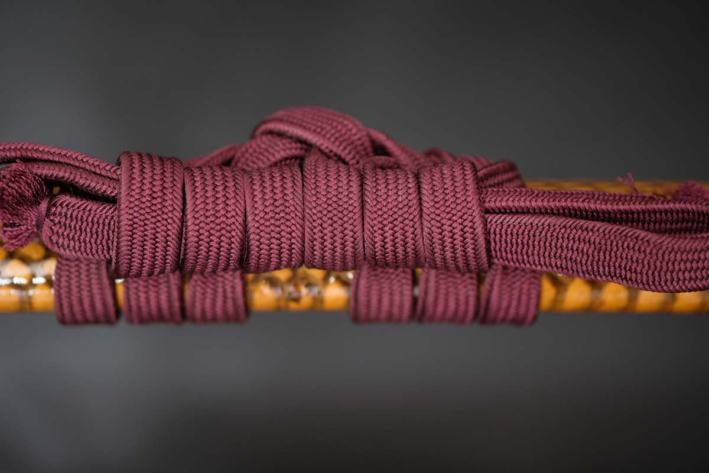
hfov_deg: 22.6
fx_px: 1772
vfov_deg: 15.2
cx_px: 354
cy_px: 236
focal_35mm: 90
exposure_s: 1/8
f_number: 2.4
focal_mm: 60
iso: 400
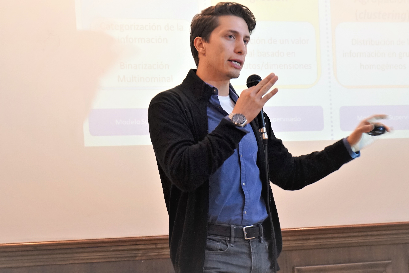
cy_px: 136
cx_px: 205
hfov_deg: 19.3
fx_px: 1204
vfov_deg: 12.9
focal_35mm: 106
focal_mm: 70
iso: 1600
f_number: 5.6
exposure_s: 1/40
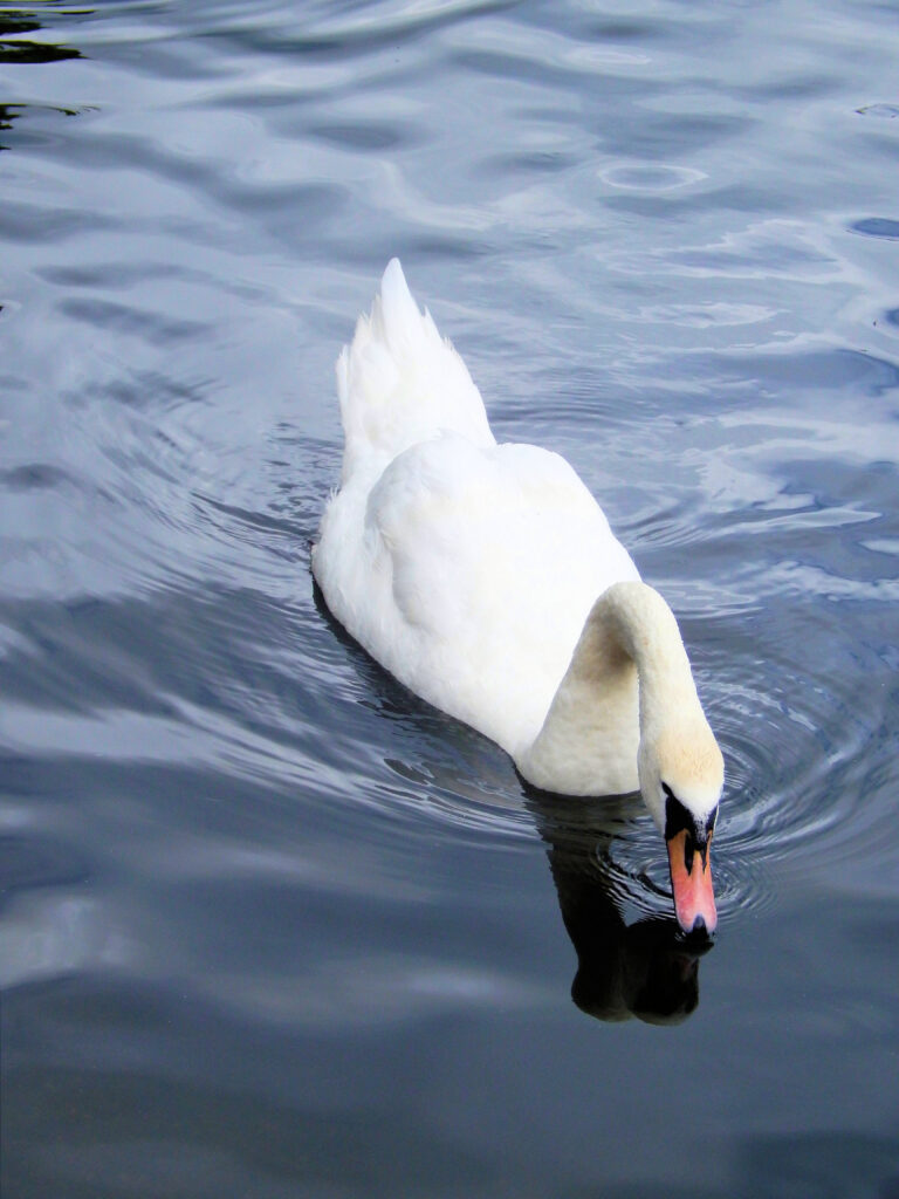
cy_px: 600
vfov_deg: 13.9
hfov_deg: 10.4
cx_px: 450
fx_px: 4917
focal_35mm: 142
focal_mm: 25.3
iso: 125
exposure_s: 1/800
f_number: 4.9
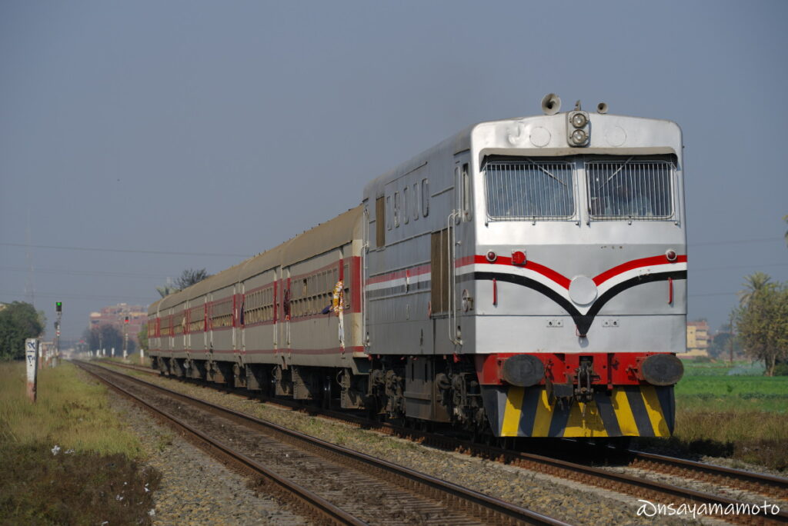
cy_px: 263
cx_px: 394
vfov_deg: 6.9
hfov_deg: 10.3
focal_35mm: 200
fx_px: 4380
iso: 250
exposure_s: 1/1000
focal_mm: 200
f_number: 8
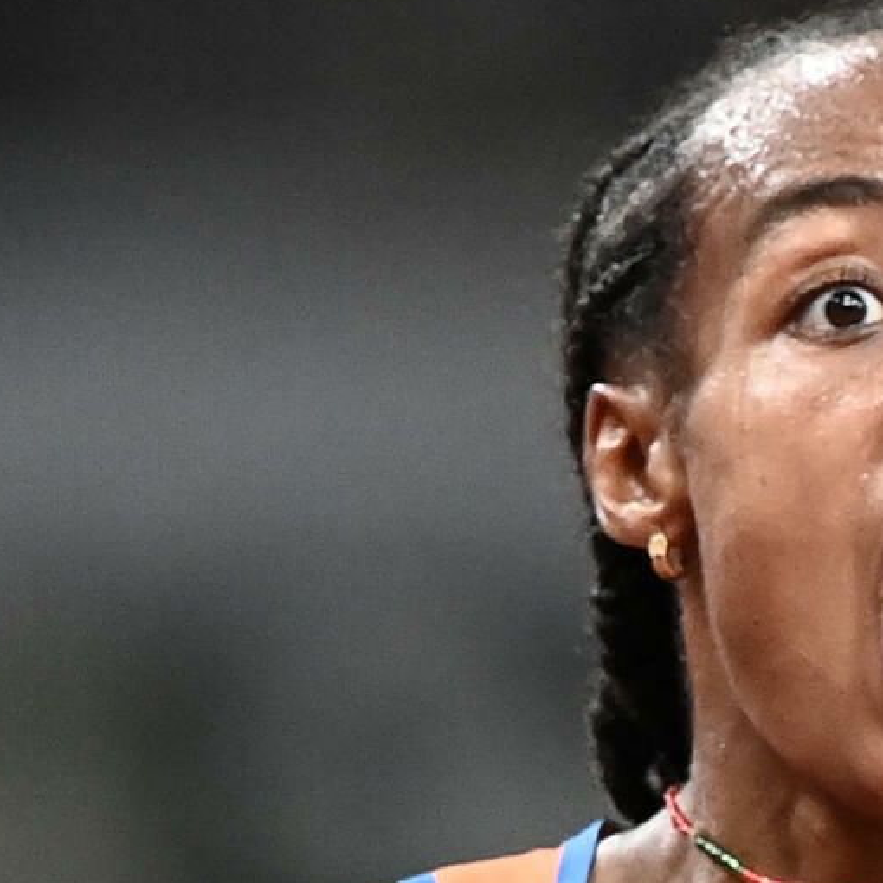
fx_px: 47676
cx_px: 878
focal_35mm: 1652
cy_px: 1197
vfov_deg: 1.1
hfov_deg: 1.1
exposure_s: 1/2000
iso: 4500
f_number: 4
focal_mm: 400
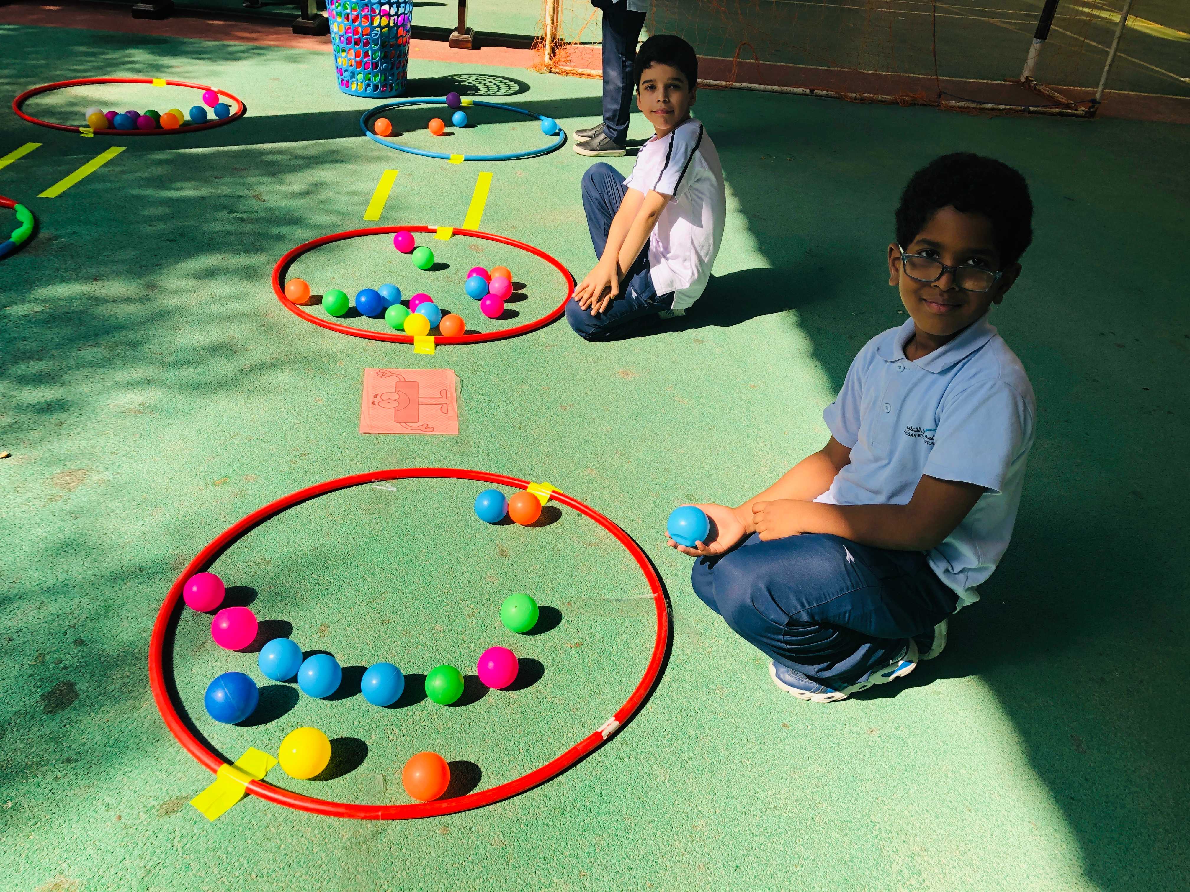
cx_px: 595
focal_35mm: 28
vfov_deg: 49.7
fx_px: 963
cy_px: 446
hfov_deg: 63.4
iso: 20
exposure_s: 1/558
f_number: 1.8
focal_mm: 3.99
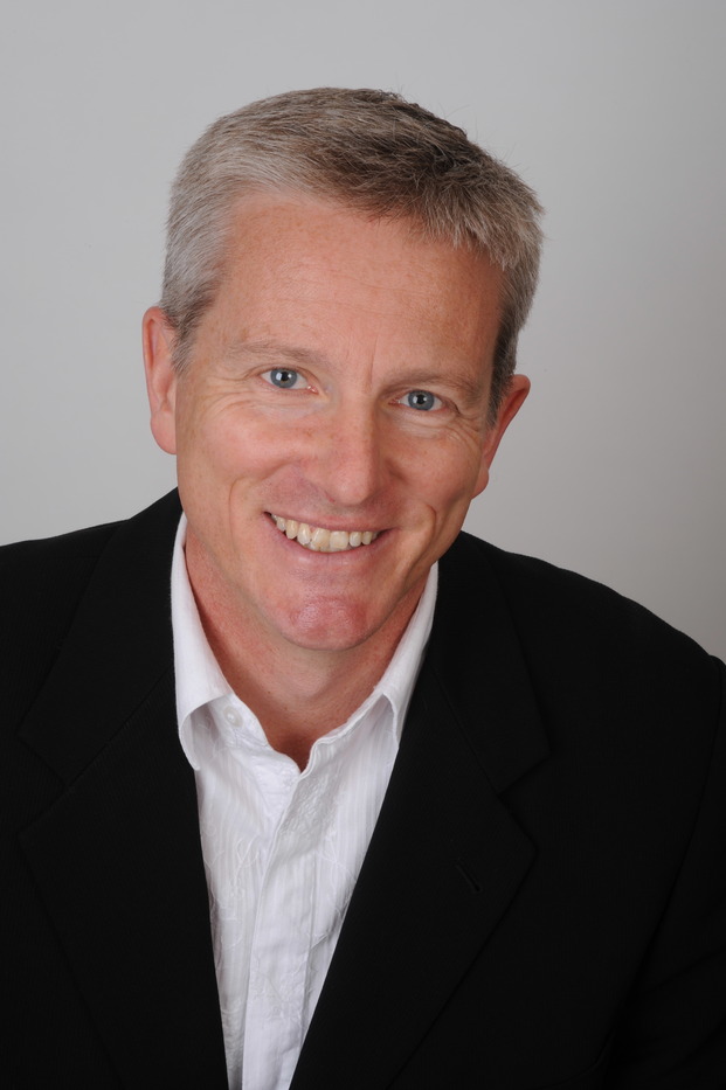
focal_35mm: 102
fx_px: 3089
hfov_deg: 13.4
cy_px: 545
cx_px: 363
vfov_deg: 20.0
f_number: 22
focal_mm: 102
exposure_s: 1/160
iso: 200
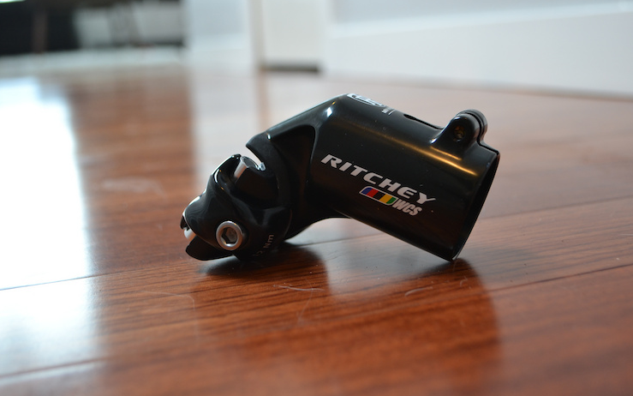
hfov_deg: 46.2
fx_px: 742
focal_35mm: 43
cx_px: 330
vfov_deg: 29.8
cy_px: 178
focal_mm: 26
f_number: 4.2
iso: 400
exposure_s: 1/20
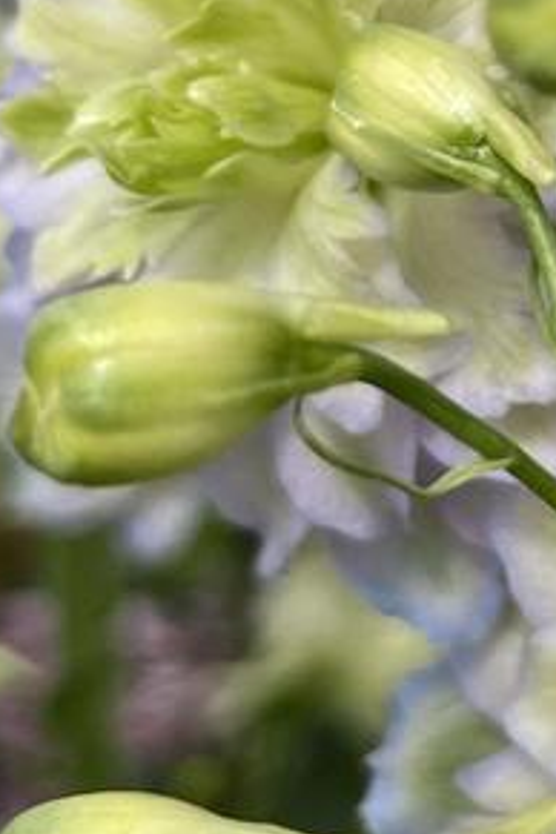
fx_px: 2154
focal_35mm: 93
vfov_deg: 21.4
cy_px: 77
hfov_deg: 13.7
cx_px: 860
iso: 32
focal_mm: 4.2
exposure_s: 1/3509
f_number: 1.6
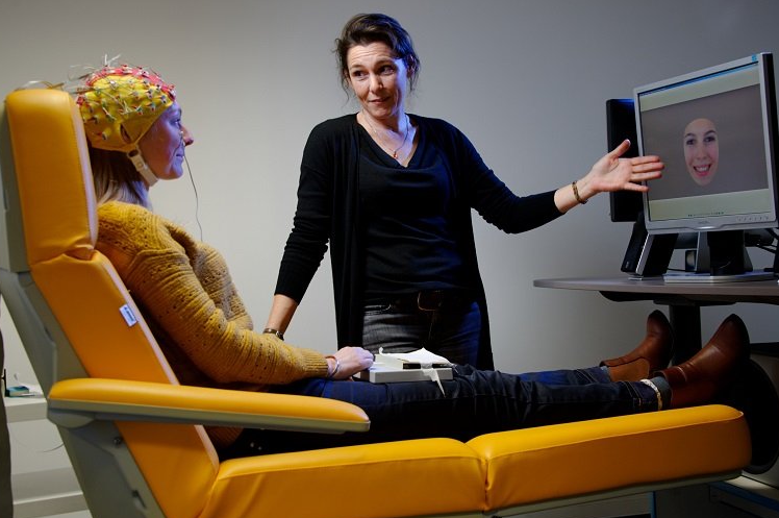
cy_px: 247
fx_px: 1038
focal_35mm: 48
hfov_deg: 41.2
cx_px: 394
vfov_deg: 28.0
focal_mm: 44
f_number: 5.6
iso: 320
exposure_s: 1/13
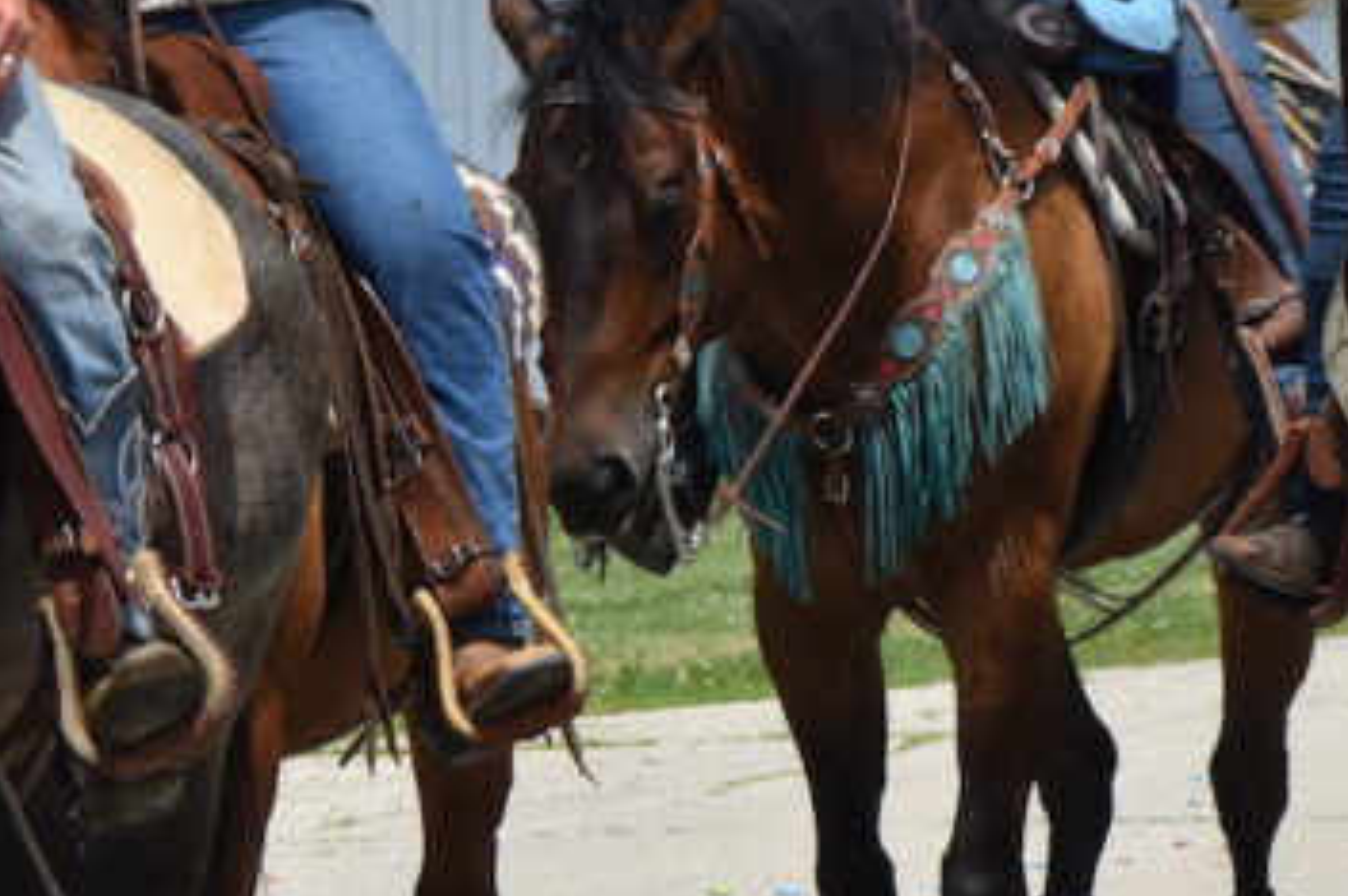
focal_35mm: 493
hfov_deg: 4.2
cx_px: 414
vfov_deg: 2.8
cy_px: 255
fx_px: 18426
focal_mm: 105
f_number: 8
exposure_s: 1/500
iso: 160
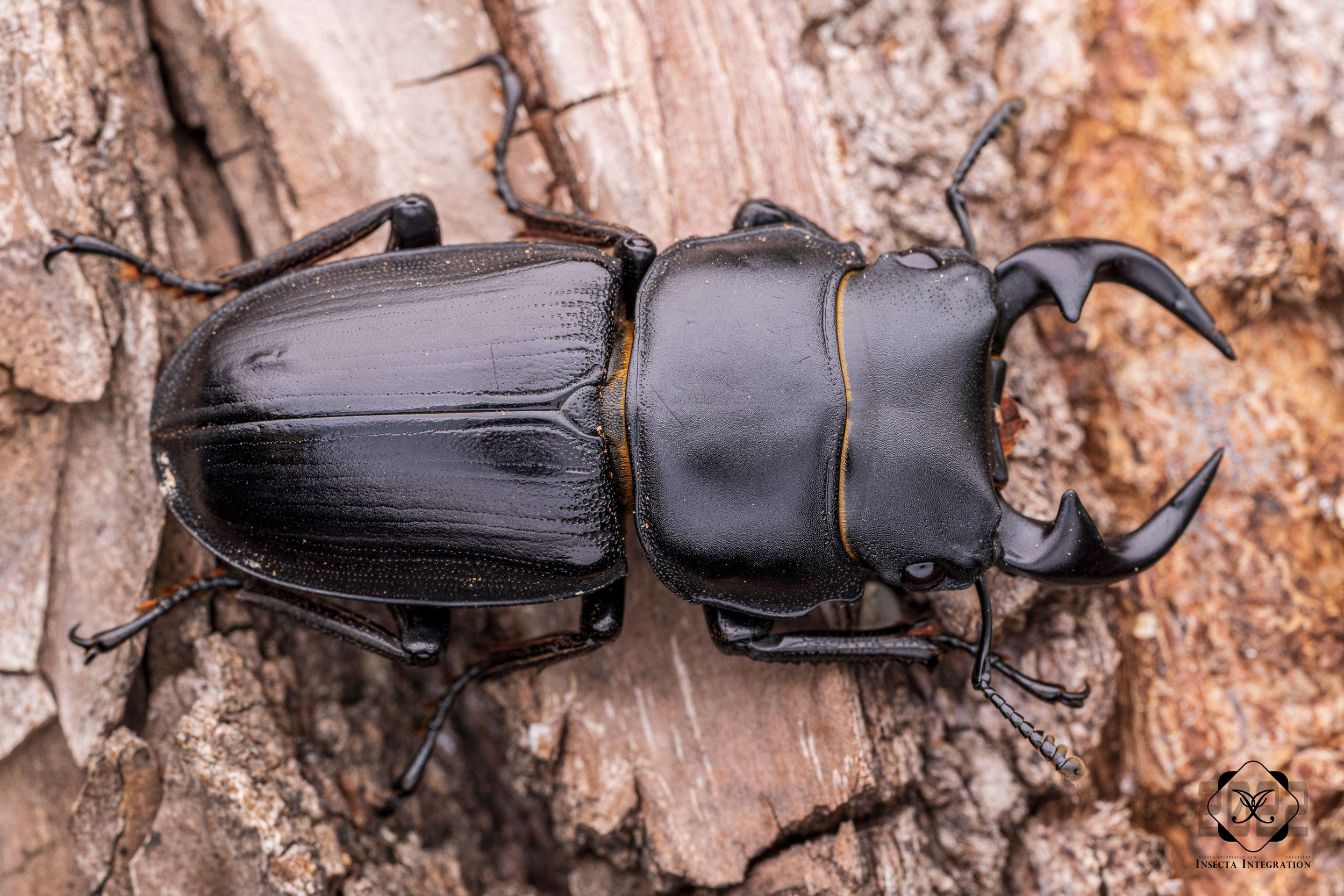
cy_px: 448
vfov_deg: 13.0
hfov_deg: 19.5
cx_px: 672
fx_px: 3920
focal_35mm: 105
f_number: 16
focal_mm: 105
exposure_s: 1/200
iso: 200
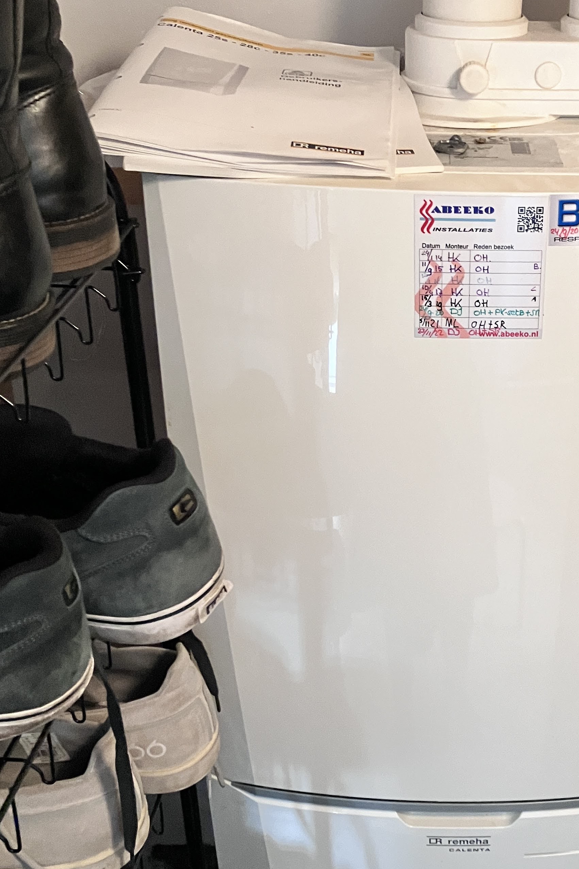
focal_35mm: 46
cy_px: 385
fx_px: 1110
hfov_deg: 28.6
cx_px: 471
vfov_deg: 42.7
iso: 320
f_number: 1.8
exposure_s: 1/50
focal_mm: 3.99
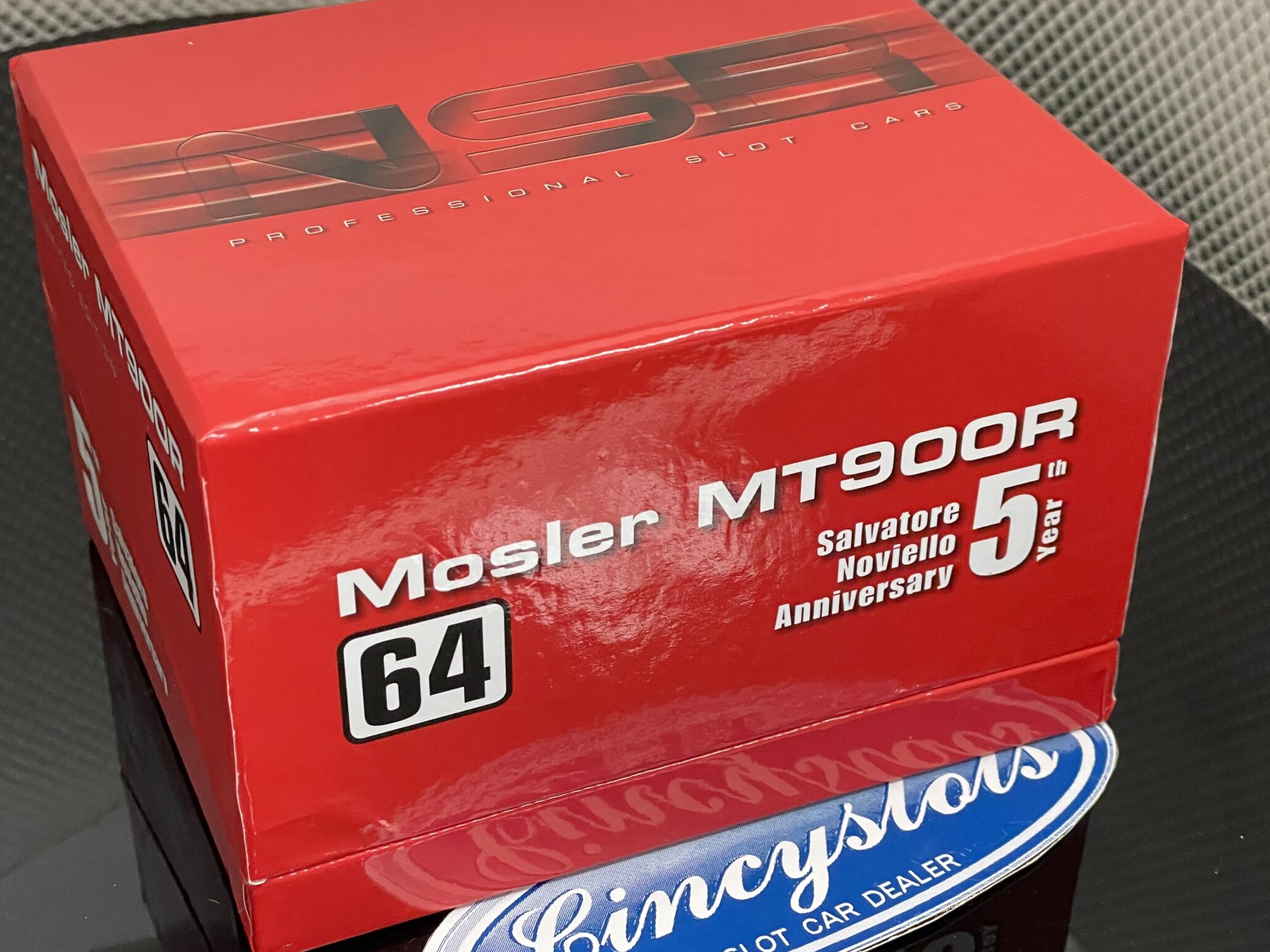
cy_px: 553
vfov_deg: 22.6
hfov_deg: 29.8
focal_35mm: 65
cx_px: 664
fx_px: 2385
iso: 800
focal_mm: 6
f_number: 2
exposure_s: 1/60
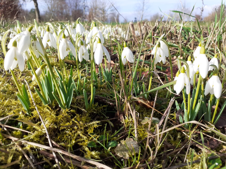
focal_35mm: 27
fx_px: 176
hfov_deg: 65.3
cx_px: 113
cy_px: 84
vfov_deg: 51.4
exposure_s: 1/992
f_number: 1.9
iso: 40
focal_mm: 3.6
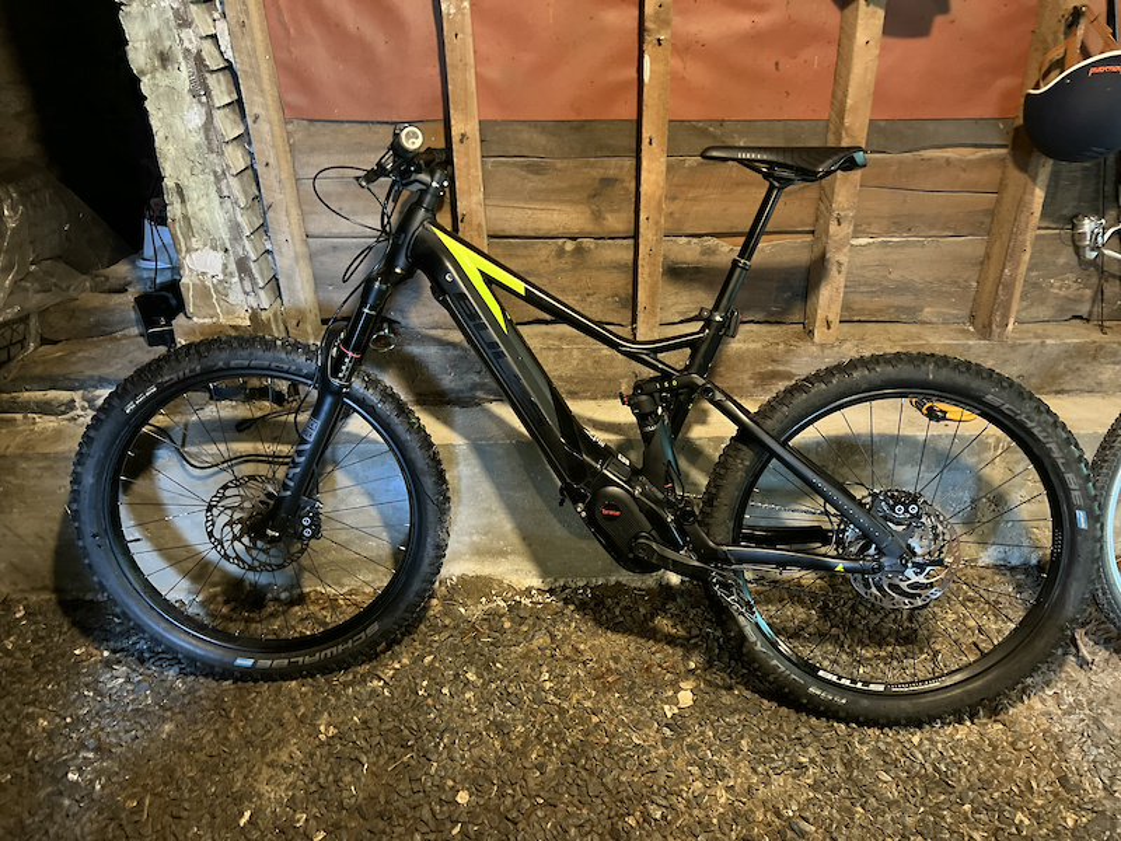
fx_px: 842
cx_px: 560
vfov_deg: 53.1
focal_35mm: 26
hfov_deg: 67.3
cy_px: 420
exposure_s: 1/30
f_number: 1.5
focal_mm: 5.7
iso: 800
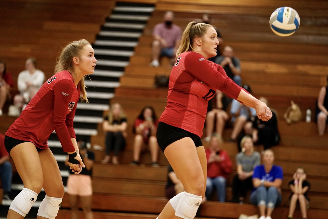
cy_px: 110
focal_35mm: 154
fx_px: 1404
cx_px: 164
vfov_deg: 8.9
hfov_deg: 13.3
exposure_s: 1/1000
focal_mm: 154
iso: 3200
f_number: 2.8
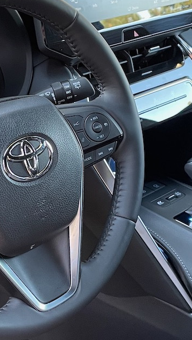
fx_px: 642
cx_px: 61
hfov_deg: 17.0
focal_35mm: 71
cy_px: 176
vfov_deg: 29.7
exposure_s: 1/60
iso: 200
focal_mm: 4.2
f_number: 1.6
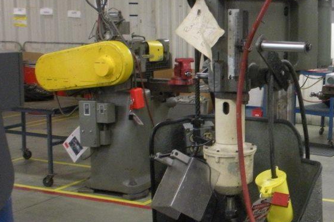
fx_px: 640
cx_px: 297
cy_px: 98
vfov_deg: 19.7
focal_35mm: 69
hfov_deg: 28.2
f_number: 3.5
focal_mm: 6.3
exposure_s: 1/33.2
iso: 400
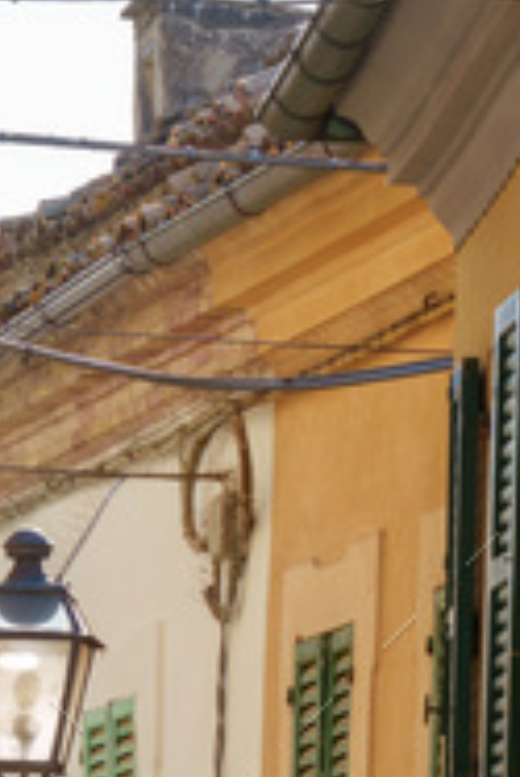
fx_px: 9407
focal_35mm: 435
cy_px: 1431
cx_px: 171
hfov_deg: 3.2
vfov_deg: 4.7
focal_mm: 92
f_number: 11
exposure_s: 1/30
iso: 100
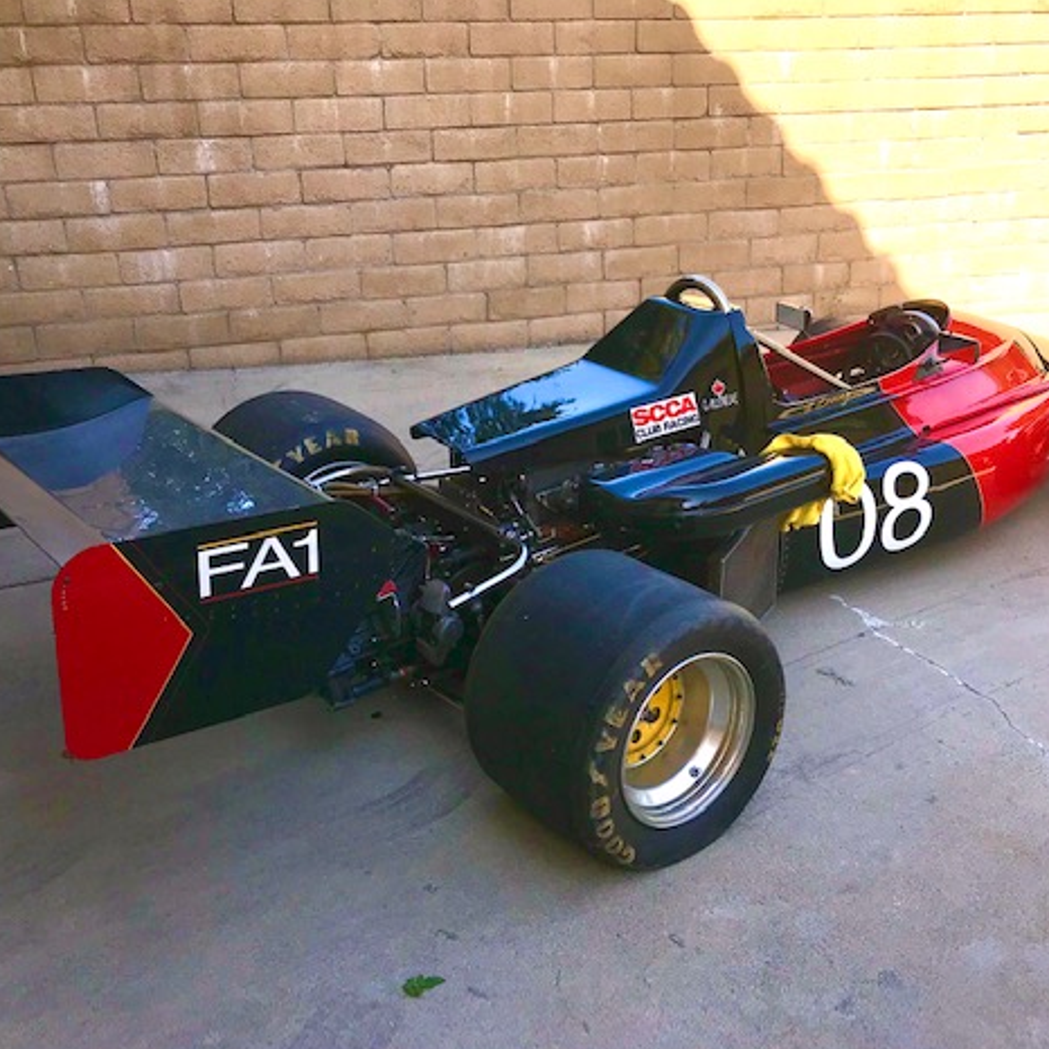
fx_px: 1166
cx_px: 588
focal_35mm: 34
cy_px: 534
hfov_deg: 48.3
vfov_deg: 48.4
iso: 20
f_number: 1.8
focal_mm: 3.99
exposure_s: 1/1389
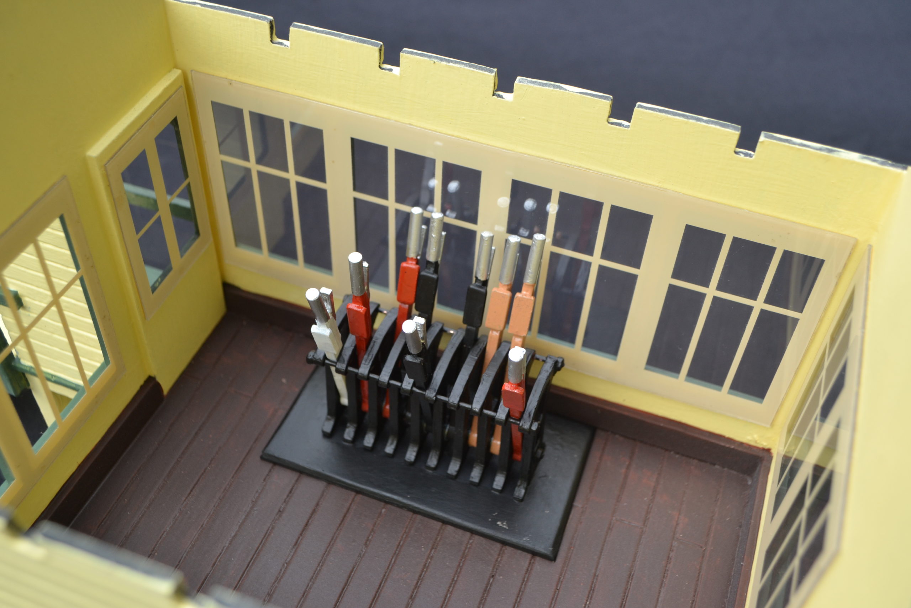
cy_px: 304
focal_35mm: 39
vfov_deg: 34.2
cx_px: 456
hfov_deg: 49.6
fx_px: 987
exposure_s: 1/125
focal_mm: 26
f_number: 5.6
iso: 250
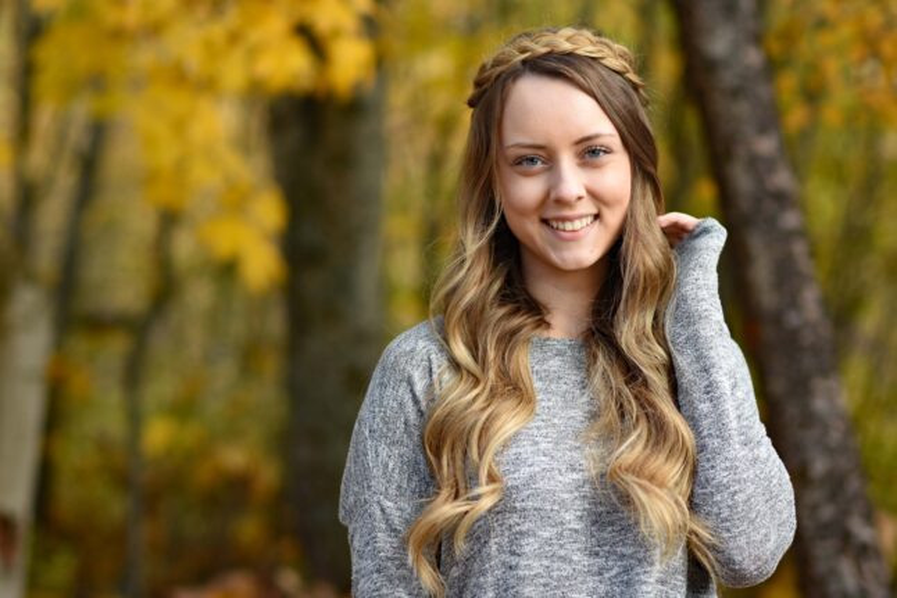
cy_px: 299
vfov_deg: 10.8
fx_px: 3177
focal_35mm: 128
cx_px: 448
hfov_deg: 16.1
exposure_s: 1/320
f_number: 2.2
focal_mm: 85
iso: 100
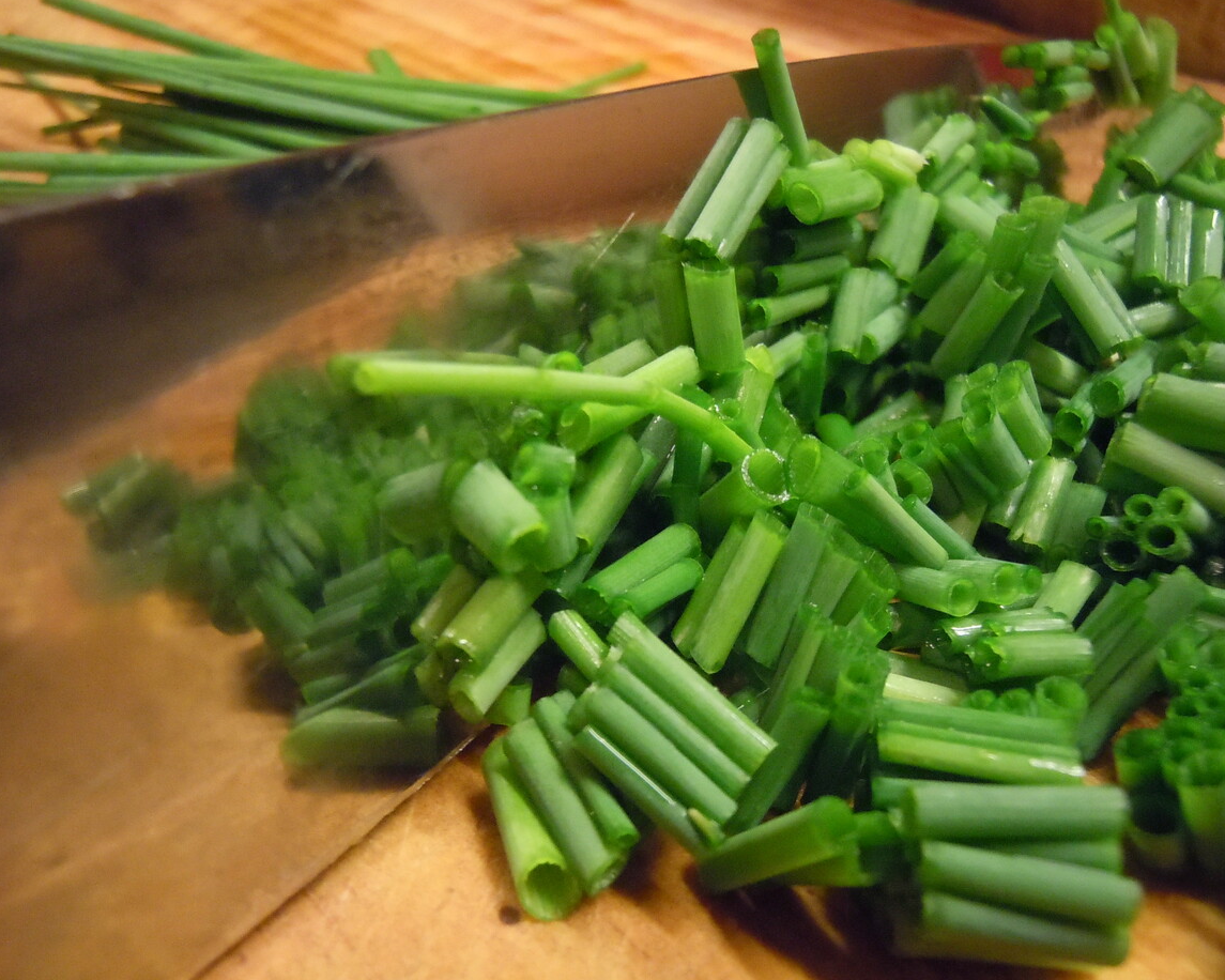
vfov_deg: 41.2
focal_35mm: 36
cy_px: 492
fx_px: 1305
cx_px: 576
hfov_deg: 50.3
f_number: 4
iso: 800
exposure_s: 1/6
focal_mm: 5.9
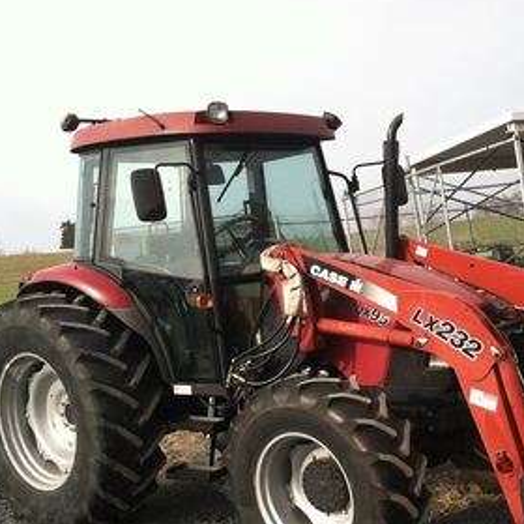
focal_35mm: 60
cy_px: 367
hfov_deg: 28.3
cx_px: 378
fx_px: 1028
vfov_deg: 28.3
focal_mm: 3.85
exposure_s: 1/526
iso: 80
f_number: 2.8
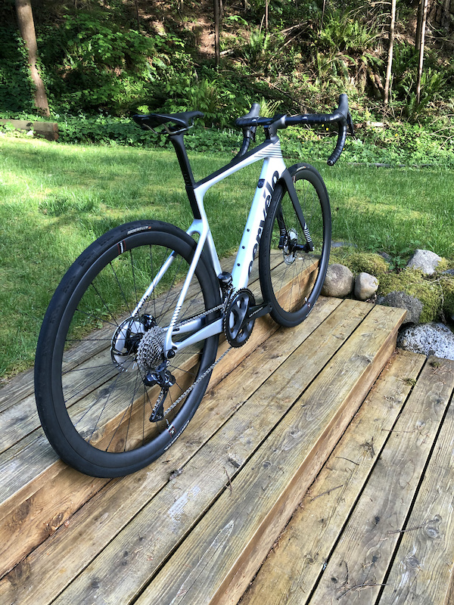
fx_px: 490
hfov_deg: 49.7
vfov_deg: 63.4
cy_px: 302
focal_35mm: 28
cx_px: 227
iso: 20
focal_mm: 4
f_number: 1.8
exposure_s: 1/30
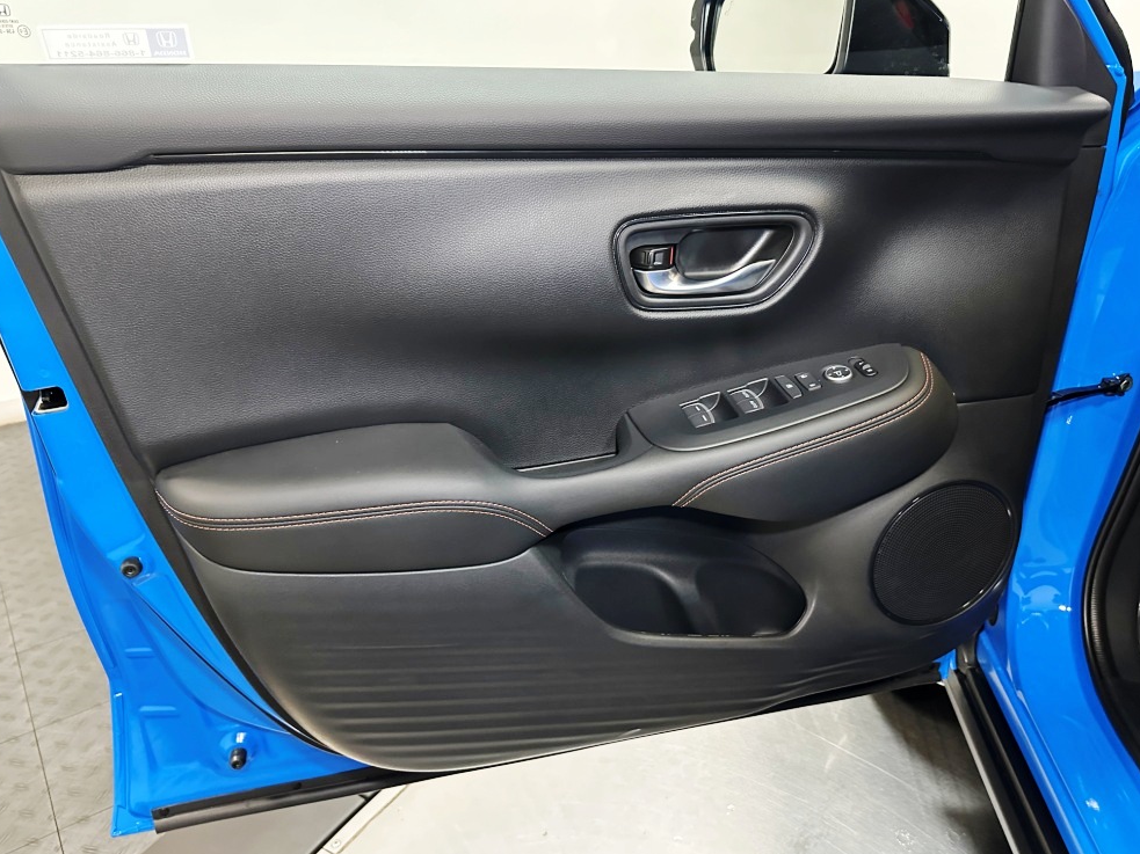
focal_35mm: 25
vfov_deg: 54.9
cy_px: 436
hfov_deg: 69.4
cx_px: 576
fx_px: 823
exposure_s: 1/40
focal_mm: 6.86
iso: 1000
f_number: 1.78
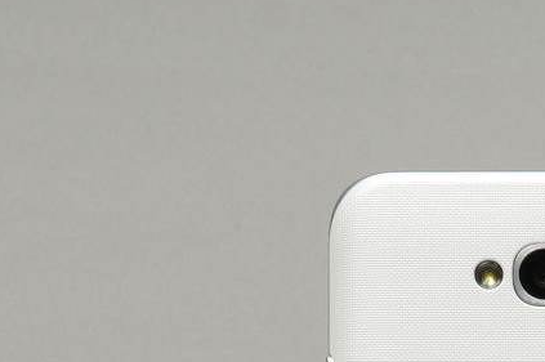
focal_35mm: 250
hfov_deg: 8.2
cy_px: 511
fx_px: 3773
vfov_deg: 5.5
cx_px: 553
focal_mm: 55
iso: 200
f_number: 18
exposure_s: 1/80
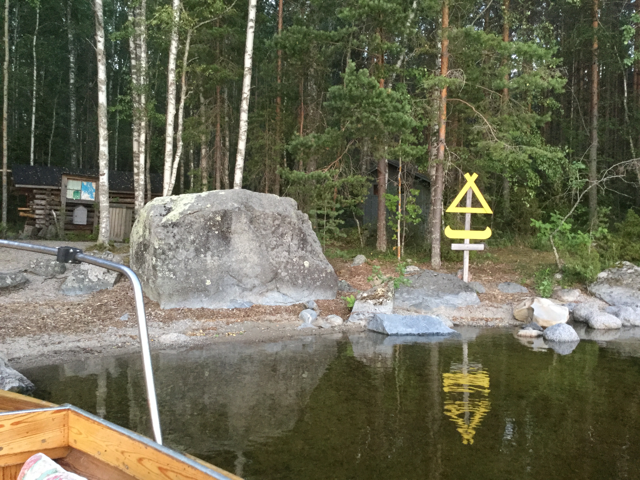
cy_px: 240
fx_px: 573
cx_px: 320
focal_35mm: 31
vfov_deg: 45.4
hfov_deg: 58.4
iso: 160
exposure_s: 1/33
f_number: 2.4
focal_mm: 3.3
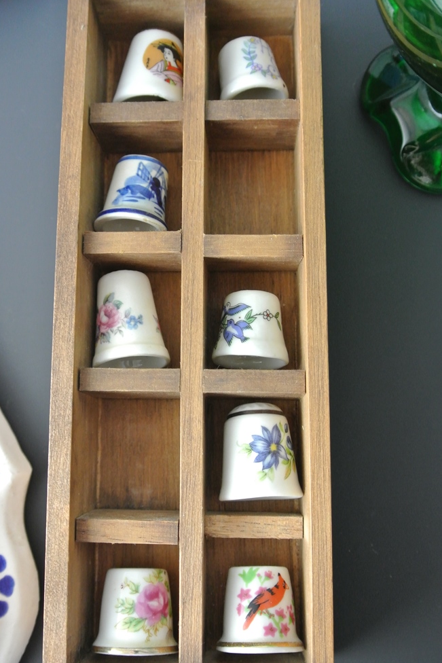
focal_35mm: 40
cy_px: 336
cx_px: 222
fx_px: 736
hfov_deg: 33.4
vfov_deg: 48.5
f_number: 4
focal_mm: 14.5
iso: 800
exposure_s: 1/50
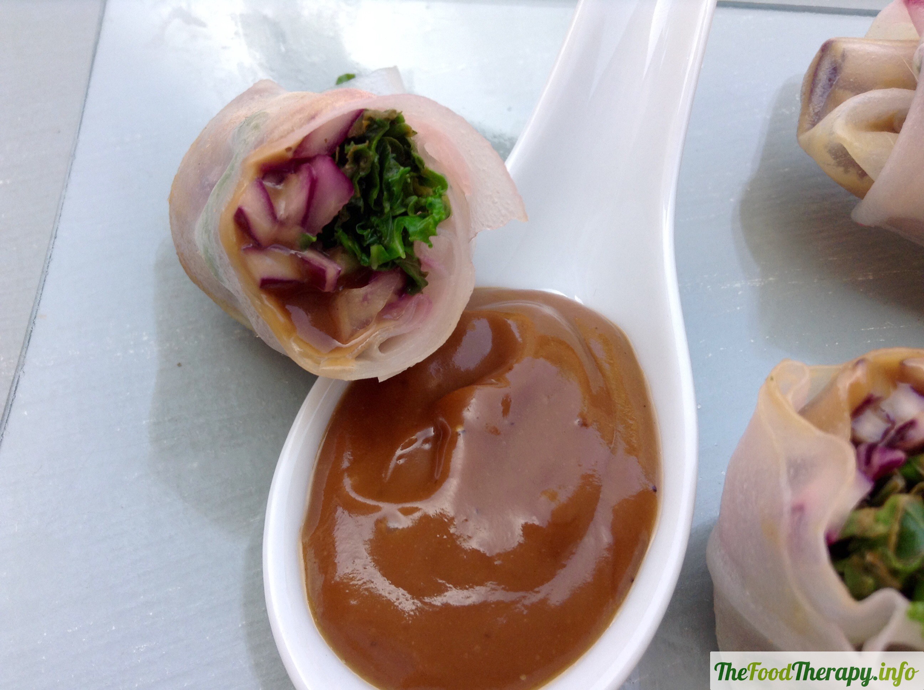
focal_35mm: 33
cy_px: 345
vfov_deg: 42.8
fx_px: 880
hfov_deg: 55.4
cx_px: 462
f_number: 2.4
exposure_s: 1/191
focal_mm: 3.3
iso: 25
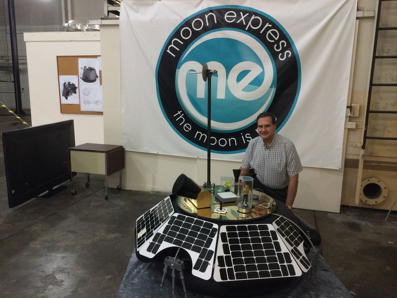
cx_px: 198
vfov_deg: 46.8
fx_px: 344
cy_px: 149
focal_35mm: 30
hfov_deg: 60.0
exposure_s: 1/30
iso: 125
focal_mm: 4.12
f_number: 2.2
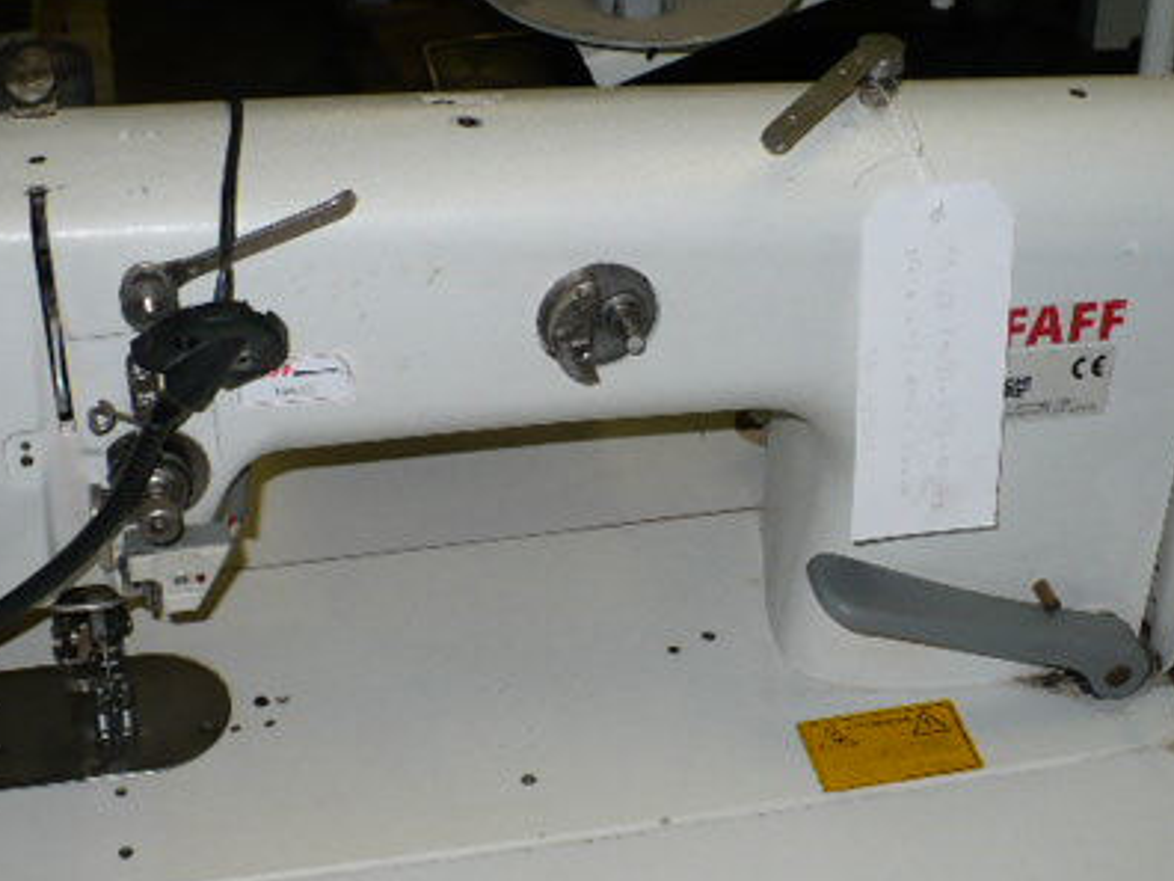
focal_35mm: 63
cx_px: 640
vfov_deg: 23.3
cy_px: 507
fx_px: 2137
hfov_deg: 30.7
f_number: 2.8
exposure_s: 1/30
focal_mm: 6.1
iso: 100
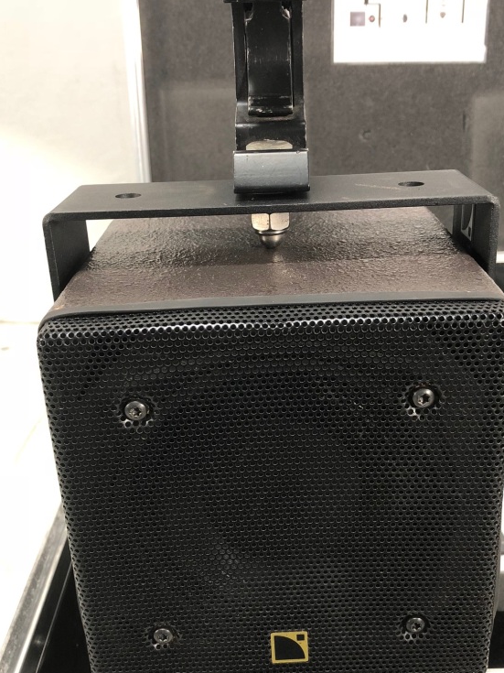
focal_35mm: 39
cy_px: 350
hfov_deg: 36.8
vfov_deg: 47.9
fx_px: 757
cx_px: 273
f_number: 1.8
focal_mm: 3.99
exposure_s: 1/17
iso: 40
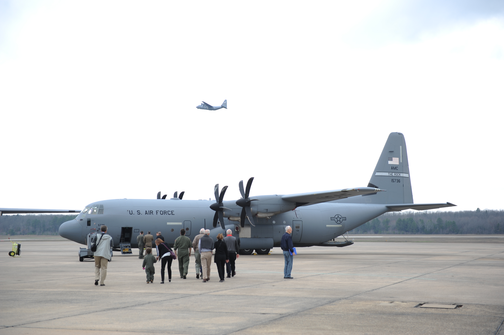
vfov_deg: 24.2
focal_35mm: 56
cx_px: 252
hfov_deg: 35.7
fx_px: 783
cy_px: 168
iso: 100
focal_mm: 56
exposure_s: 1/320
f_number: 3.2
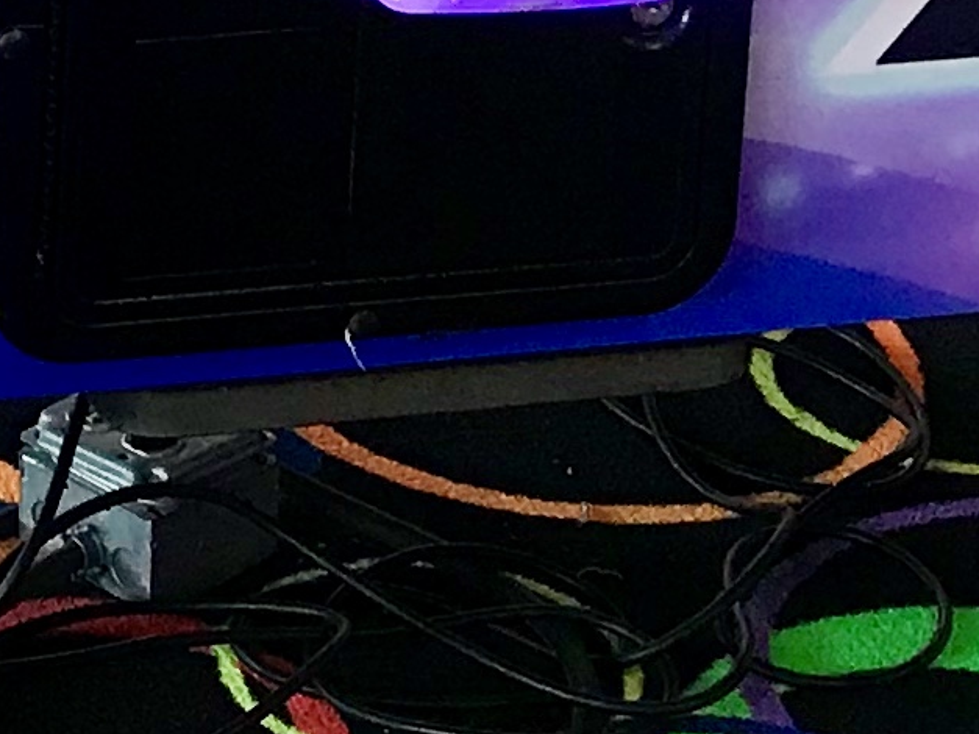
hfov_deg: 10.7
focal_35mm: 180
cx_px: -344
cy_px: -1096
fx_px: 5090
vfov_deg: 7.6
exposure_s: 1/36
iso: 25
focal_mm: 3.99
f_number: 1.8
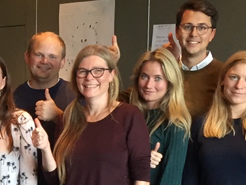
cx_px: -79
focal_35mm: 126
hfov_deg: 14.9
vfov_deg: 11.5
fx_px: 895
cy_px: 218
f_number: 2.2
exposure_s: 1/33
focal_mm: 4.15
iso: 160
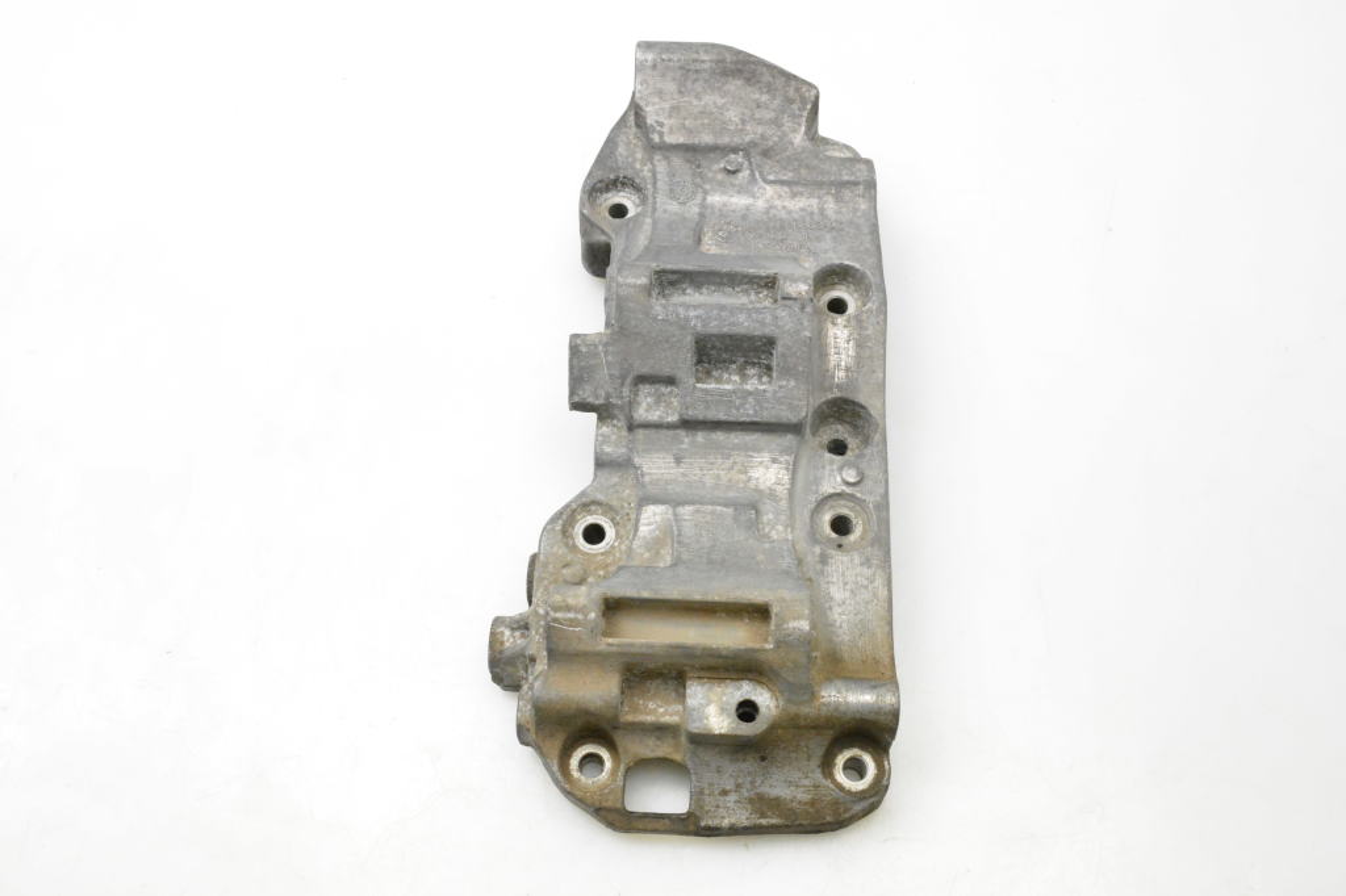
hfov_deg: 53.1
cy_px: 448
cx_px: 673
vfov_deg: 36.8
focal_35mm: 36
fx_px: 1345
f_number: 10
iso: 6400
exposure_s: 1/400
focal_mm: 24
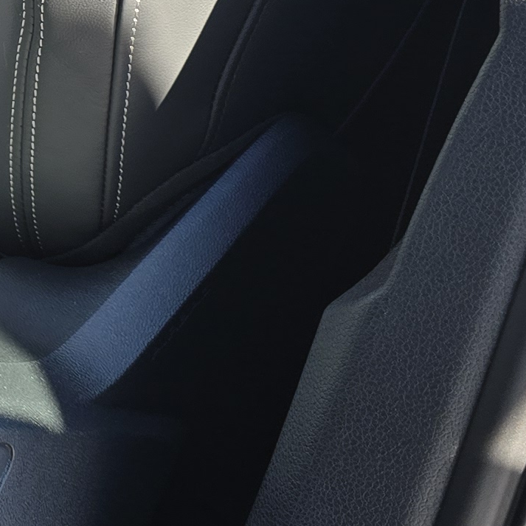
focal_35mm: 114
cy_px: -46
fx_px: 1960
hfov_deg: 12.9
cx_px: -585
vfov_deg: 14.9
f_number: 1.7
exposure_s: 1/180
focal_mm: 6.3
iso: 20
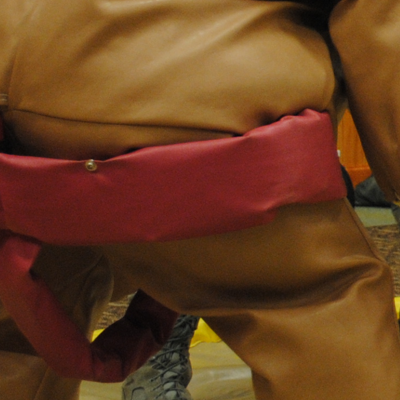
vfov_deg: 9.3
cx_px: 625
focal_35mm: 187
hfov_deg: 9.1
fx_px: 2445
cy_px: 68
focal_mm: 28
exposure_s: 1/30
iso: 400
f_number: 4.5
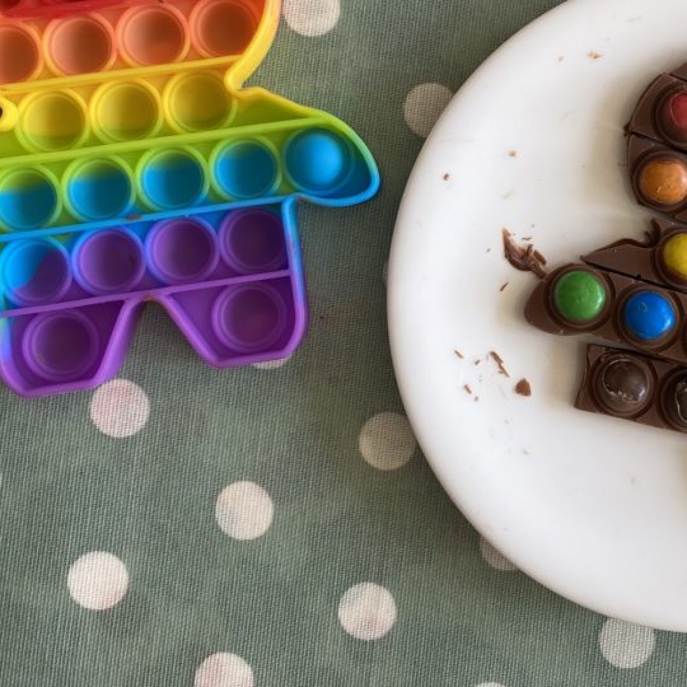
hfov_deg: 35.7
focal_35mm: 46
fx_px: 1033
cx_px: 539
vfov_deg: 36.3
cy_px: 218
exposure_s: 1/125
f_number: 1.8
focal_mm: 4.25
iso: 32
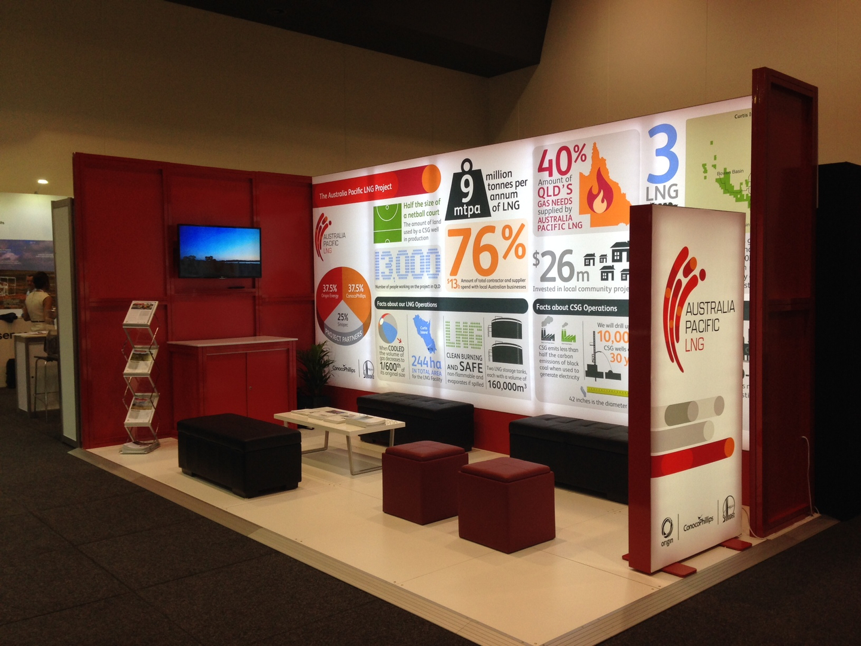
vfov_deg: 42.9
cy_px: 323
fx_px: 821
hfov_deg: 55.4
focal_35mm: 33
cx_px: 430
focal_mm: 4.12
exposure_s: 1/60
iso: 64
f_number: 2.4
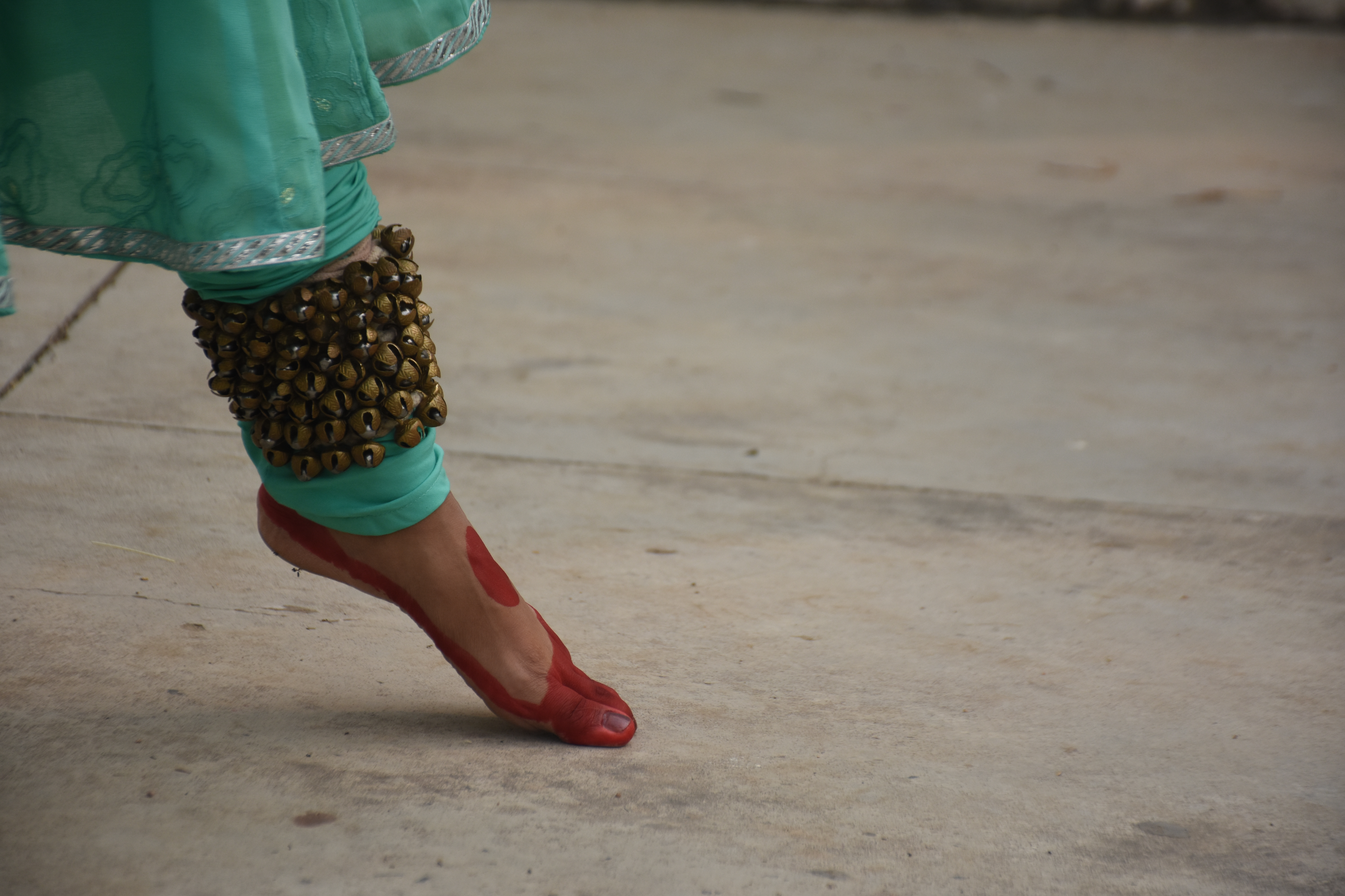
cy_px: 448
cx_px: 672
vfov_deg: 9.1
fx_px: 5604
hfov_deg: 13.7
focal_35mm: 150
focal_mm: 100
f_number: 5.6
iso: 400
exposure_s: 1/1000
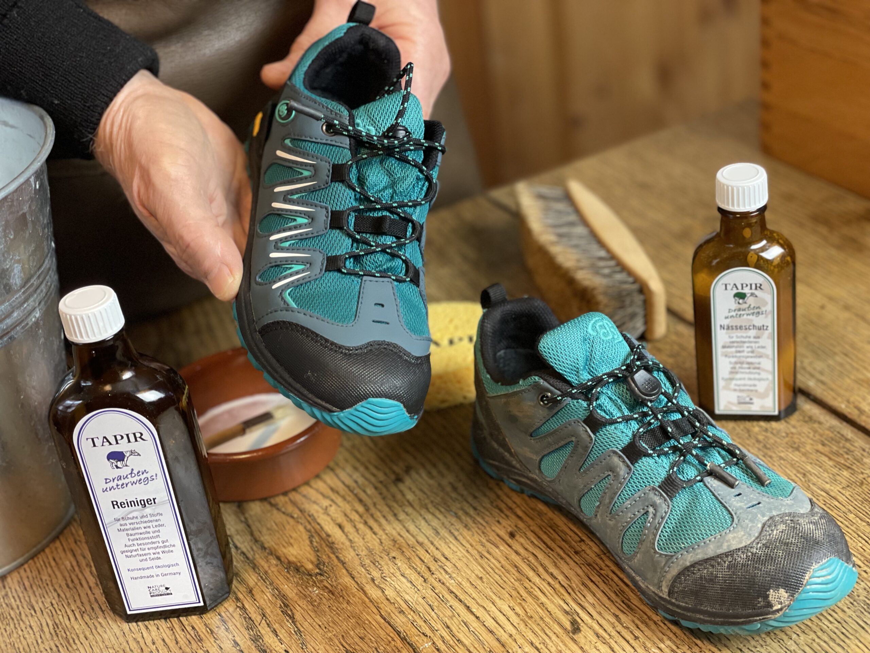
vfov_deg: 28.0
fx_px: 1307
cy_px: 326
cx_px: 435
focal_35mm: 52
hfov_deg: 36.8
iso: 160
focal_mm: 6
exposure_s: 1/33
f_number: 2
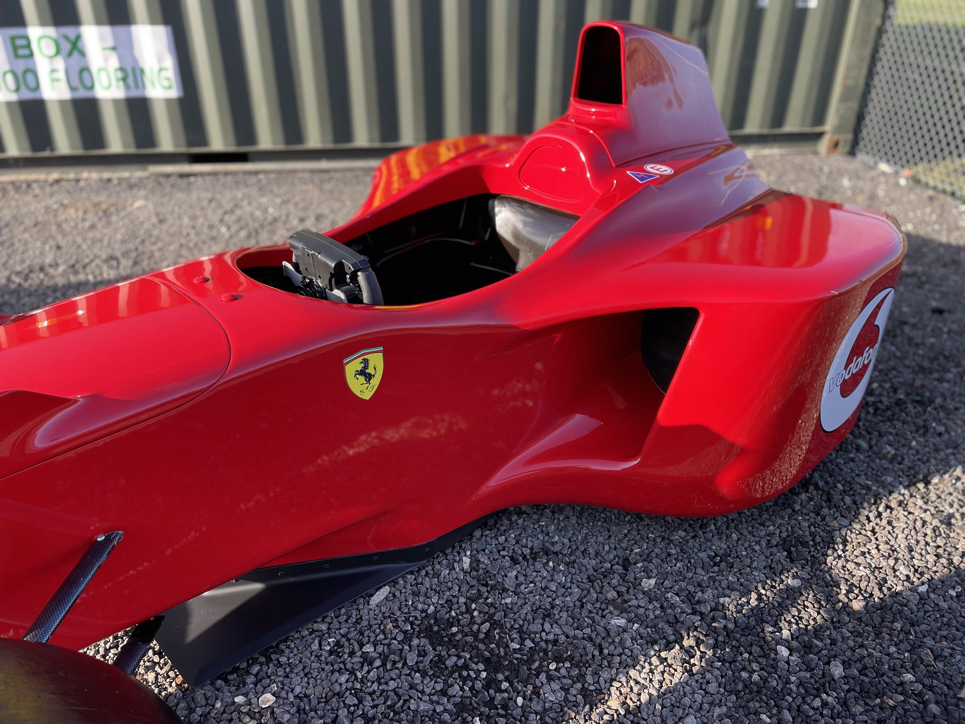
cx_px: 482
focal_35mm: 26
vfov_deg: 53.1
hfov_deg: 67.3
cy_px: 362
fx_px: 725
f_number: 1.6
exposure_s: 1/424
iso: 32
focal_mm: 4.2
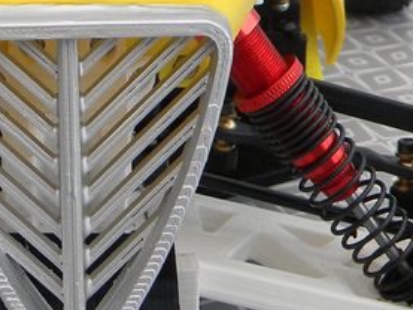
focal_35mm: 117
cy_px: 66
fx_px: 1397
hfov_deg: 16.7
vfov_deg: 12.6
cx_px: 69
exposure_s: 1/187
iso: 80
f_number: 3.7
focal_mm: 6.4
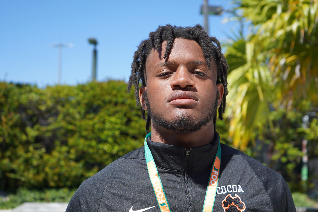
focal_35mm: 55
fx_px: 486
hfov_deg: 36.2
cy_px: 130
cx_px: 180
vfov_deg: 24.6
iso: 100
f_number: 4.5
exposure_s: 1/500
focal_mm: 44
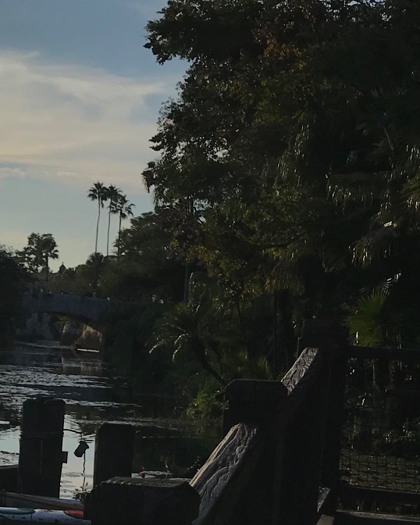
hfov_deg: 18.6
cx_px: 99
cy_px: 519
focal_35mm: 82
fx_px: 1274
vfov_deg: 22.4
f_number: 1.8
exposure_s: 1/3831
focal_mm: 3.99
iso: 20
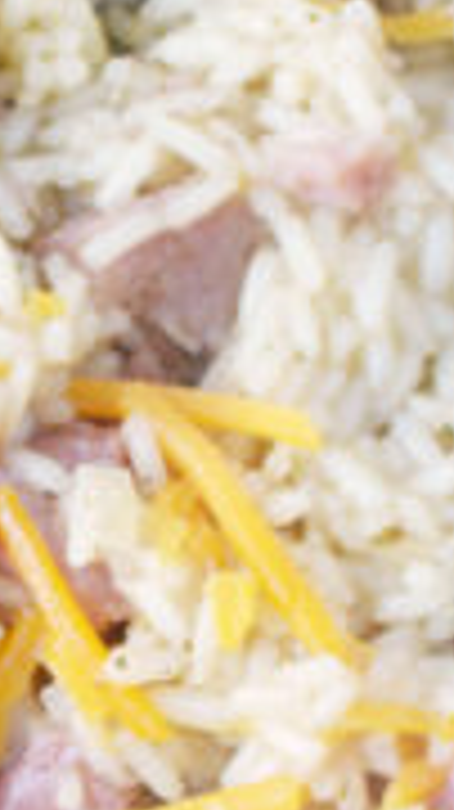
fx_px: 5044
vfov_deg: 9.2
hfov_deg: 5.1
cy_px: 603
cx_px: -481
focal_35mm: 235
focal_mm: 35
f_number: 4
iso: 400
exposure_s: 1/80
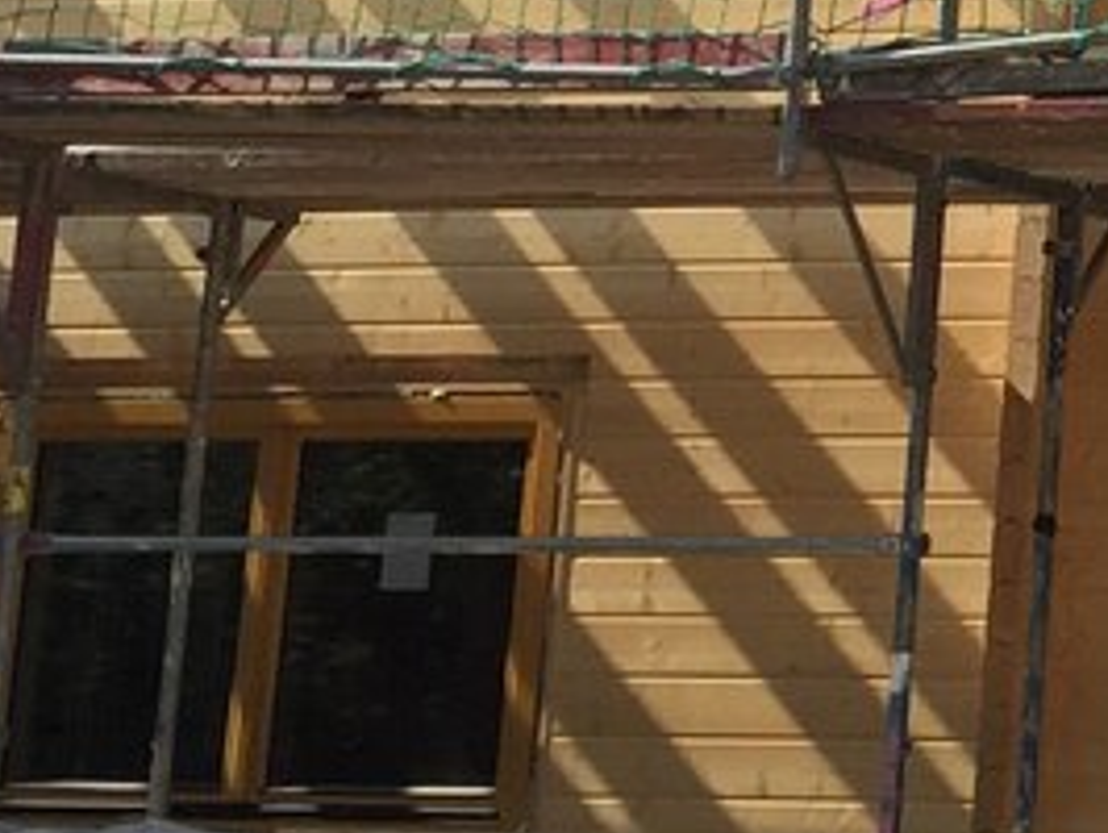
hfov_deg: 11.5
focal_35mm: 159
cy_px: -514
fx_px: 5094
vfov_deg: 9.1
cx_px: 2004
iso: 32
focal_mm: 4.15
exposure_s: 1/2475
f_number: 2.2
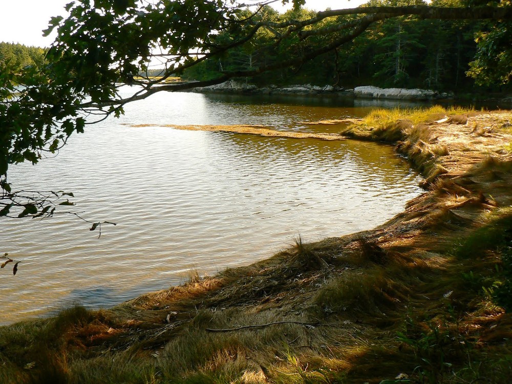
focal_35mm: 36
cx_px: 256
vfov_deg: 39.7
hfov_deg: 51.4
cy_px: 192
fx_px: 532
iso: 80
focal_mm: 6
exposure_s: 1/160
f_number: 5.6
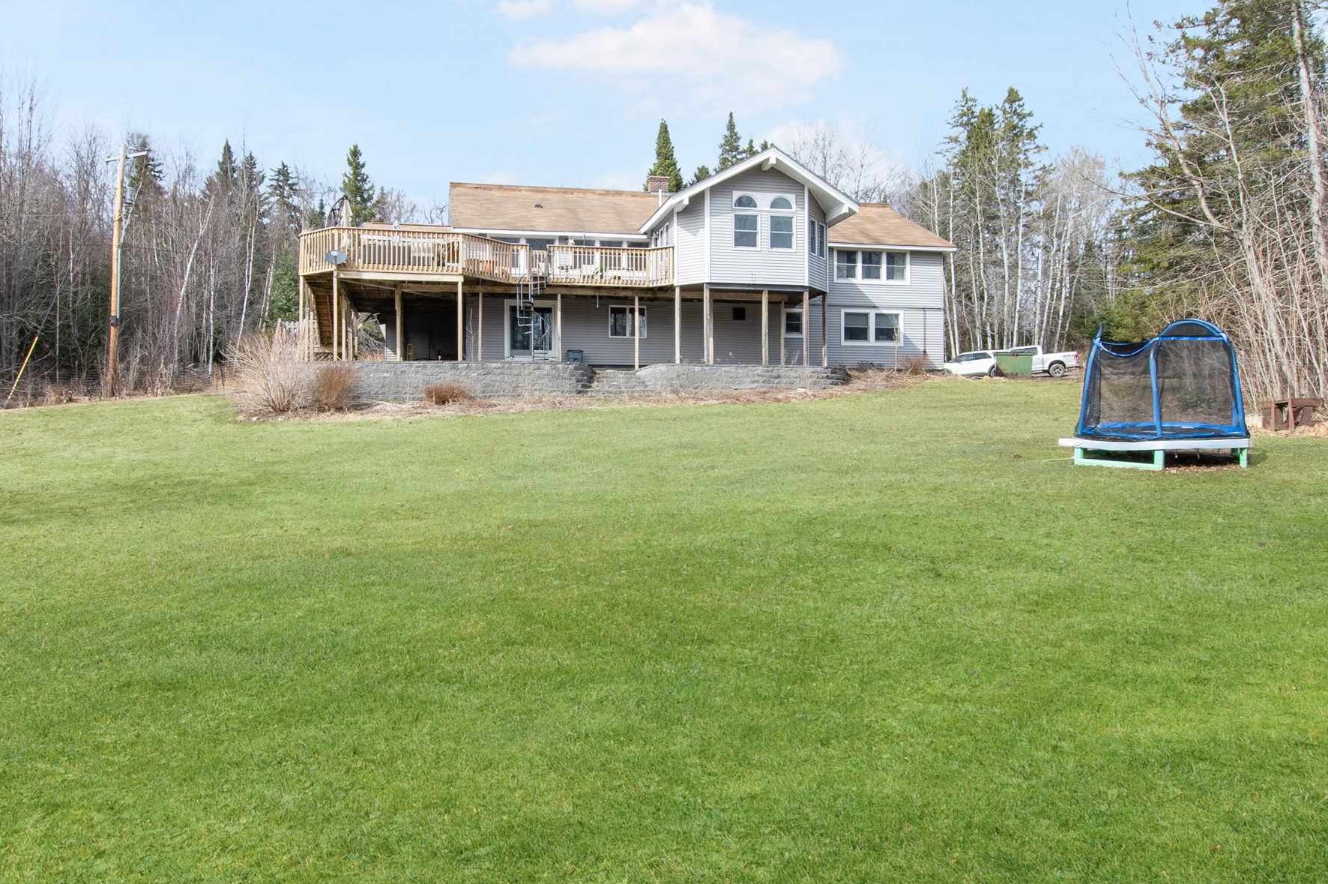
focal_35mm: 26
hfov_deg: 69.4
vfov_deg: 49.5
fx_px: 958
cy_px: 442
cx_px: 623
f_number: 8
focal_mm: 10
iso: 100
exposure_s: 1/125
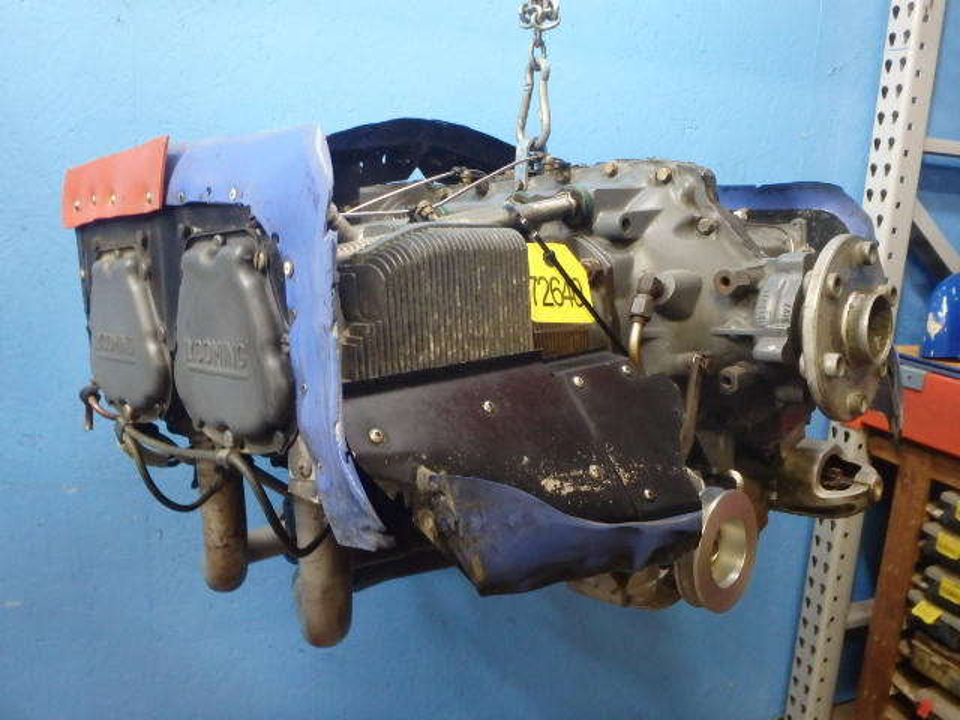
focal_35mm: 28
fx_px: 777
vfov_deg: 49.7
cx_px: 480
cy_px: 360
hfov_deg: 63.4
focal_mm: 5
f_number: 3.9
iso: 800
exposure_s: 1/15
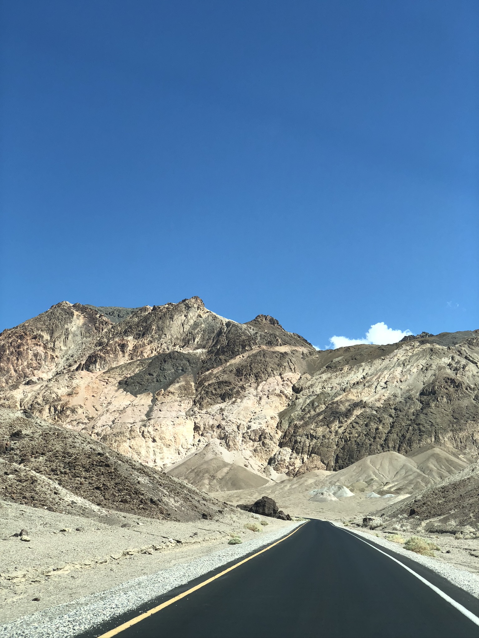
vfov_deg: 36.8
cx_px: 240
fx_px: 959
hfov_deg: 28.0
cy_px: 319
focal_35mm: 52
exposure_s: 1/810
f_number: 2.4
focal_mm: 6
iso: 16
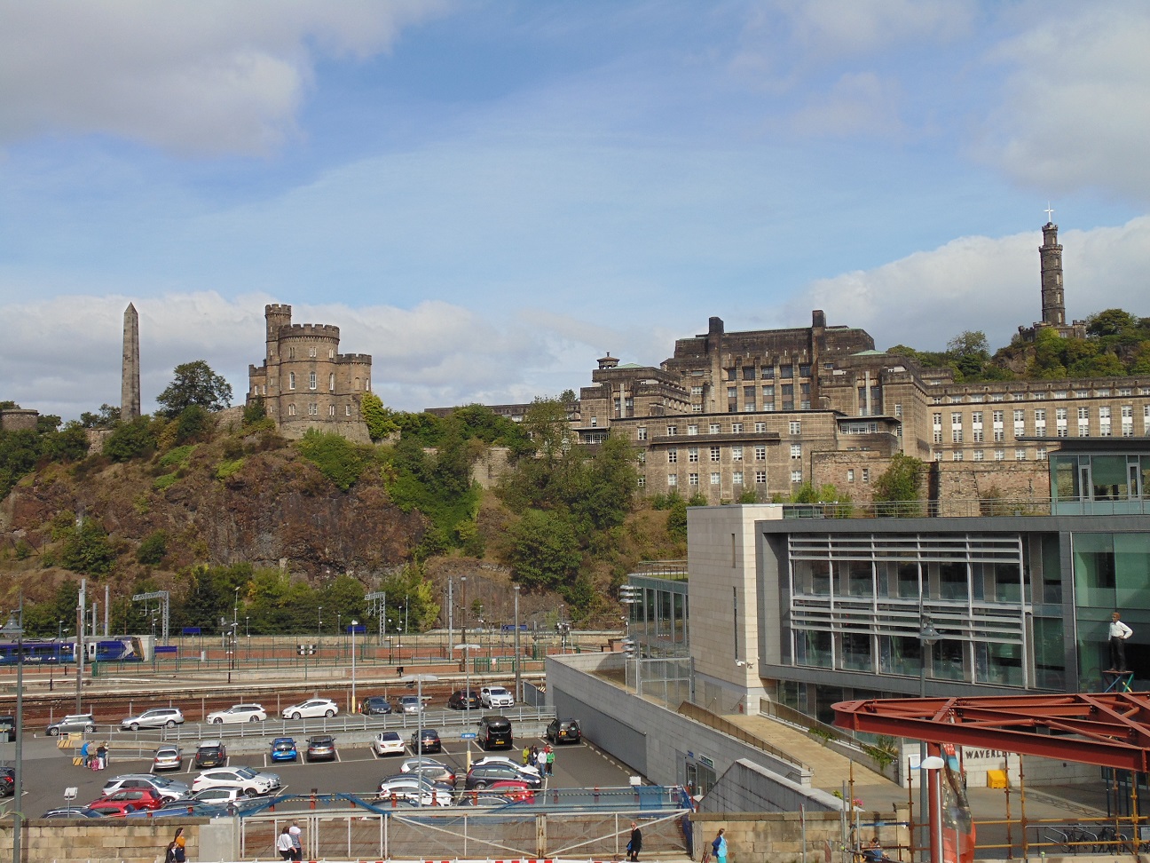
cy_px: 432
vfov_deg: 35.1
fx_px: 1362
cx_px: 575
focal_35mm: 41
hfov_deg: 45.8
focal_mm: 7.4
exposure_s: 1/125
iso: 80
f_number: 11.3
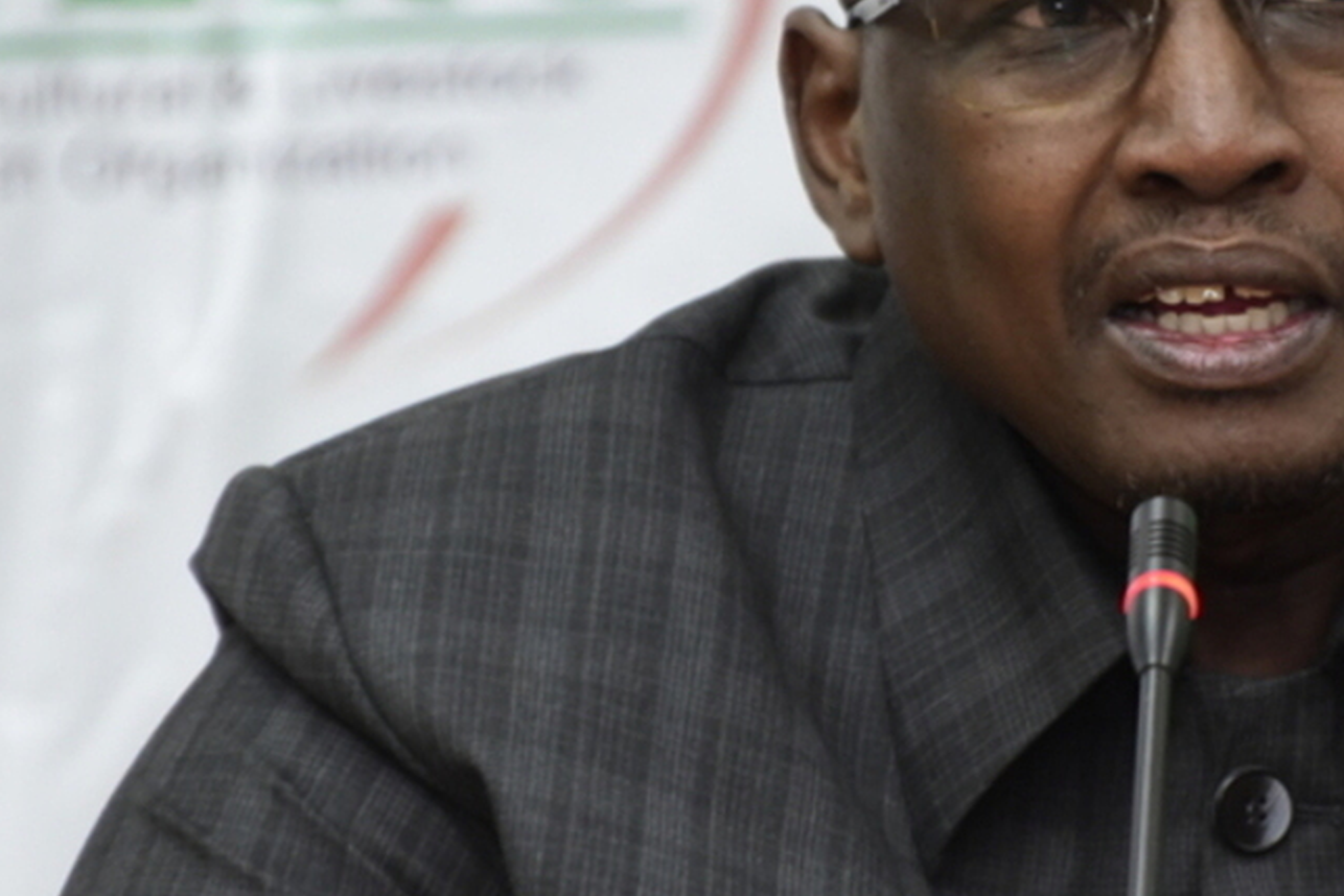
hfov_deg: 3.1
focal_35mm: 672
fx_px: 25092
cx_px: 1064
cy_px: 466
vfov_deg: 2.0
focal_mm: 240
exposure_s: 1/125
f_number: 5.6
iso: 3200
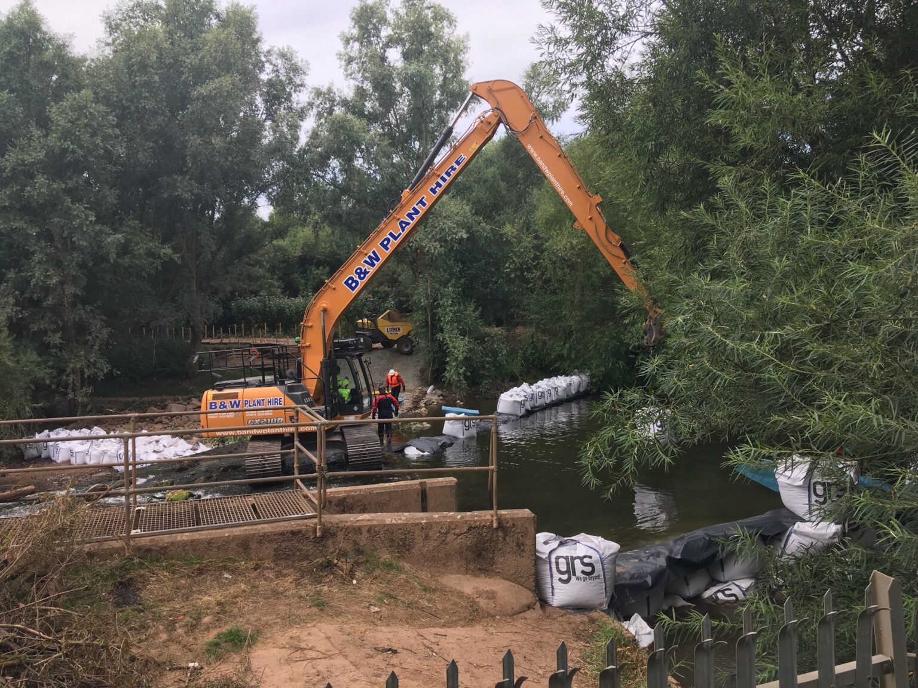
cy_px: 344
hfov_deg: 61.7
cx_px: 459
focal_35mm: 29
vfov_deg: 48.2
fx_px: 769
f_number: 2.2
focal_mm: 4.15
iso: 25
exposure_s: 1/452
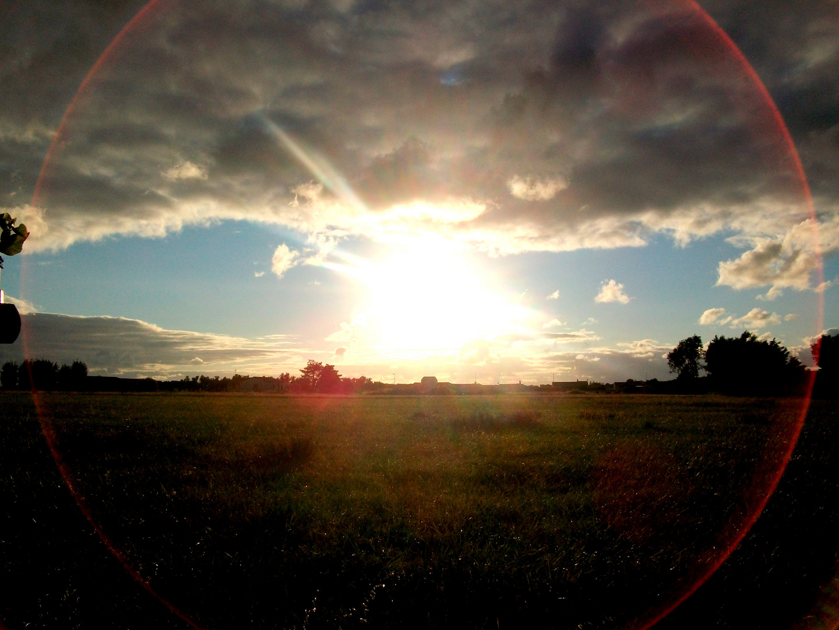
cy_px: 315
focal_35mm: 32
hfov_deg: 56.8
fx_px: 776
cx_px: 420
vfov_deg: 44.2
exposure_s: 1/1957
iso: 80
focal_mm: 5.7
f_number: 5.5
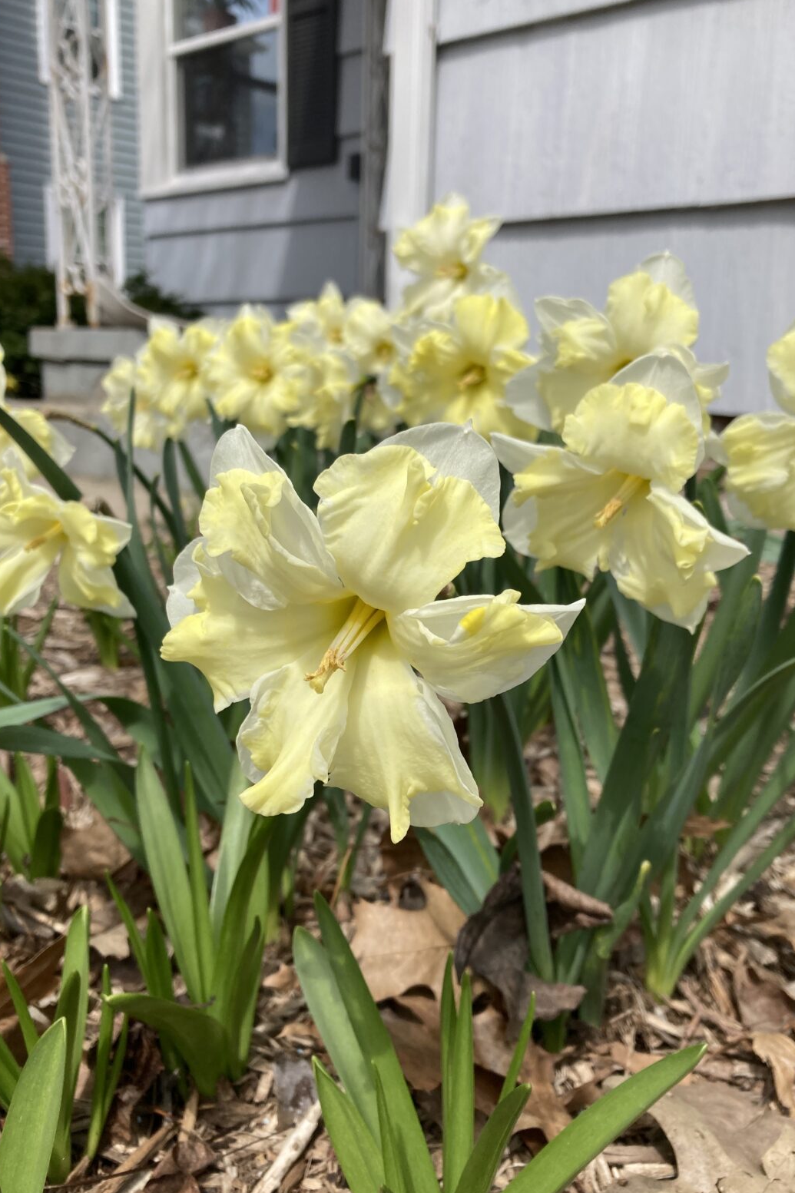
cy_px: 582
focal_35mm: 30
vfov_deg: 61.9
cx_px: 389
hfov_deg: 43.6
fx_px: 994
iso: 25
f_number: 1.8
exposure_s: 1/2703
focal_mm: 3.99
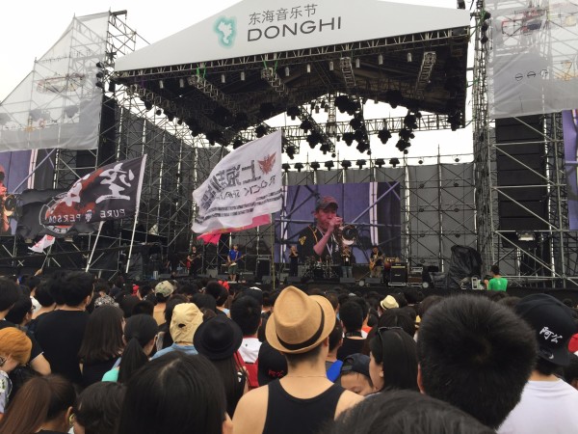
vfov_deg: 48.2
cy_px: 217
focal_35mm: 29
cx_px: 289
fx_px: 484
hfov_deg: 61.7
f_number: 2.2
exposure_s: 1/126
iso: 32
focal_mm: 4.15
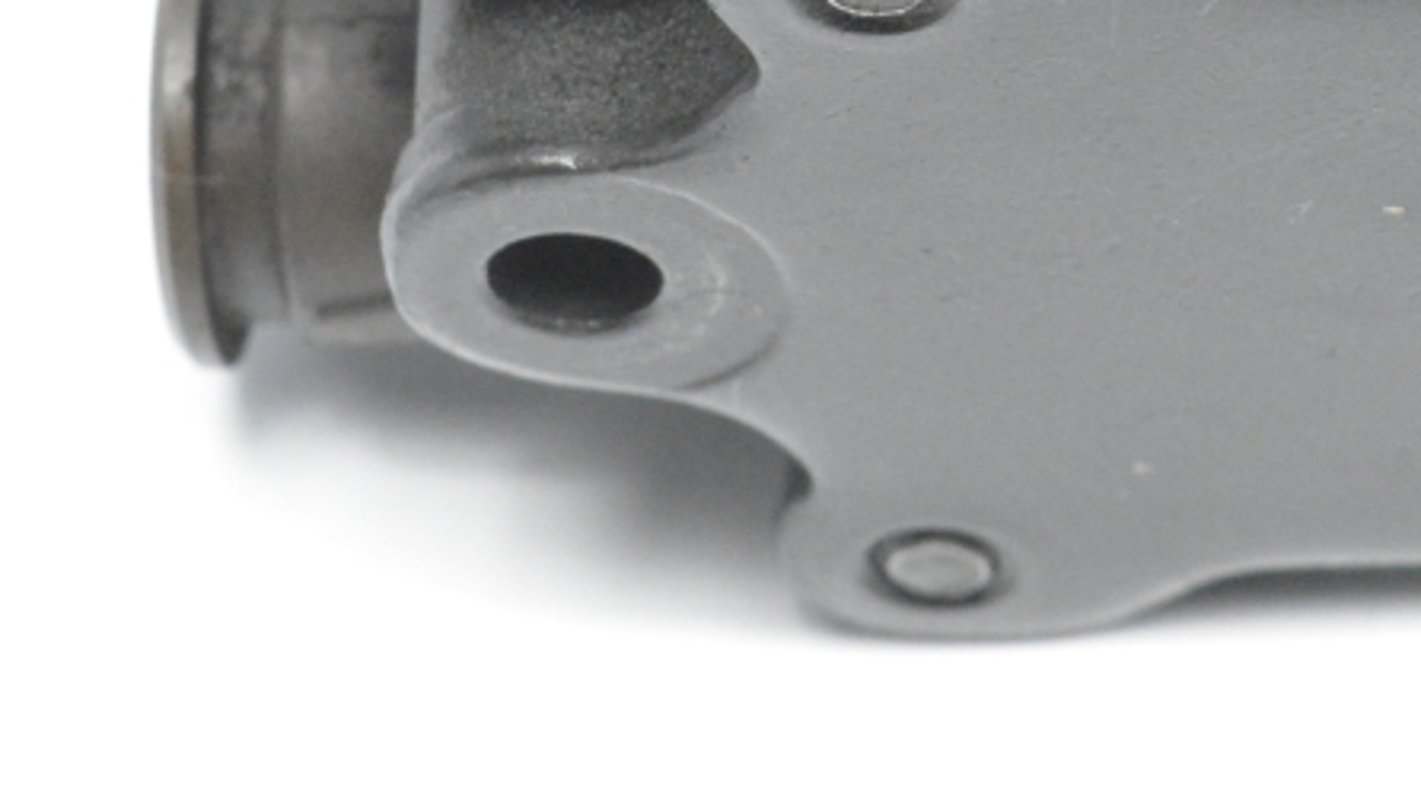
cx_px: 1383
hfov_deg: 10.8
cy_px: -102
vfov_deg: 6.1
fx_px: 7469
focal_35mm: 198
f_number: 11
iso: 6400
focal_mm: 55
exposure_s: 1/320
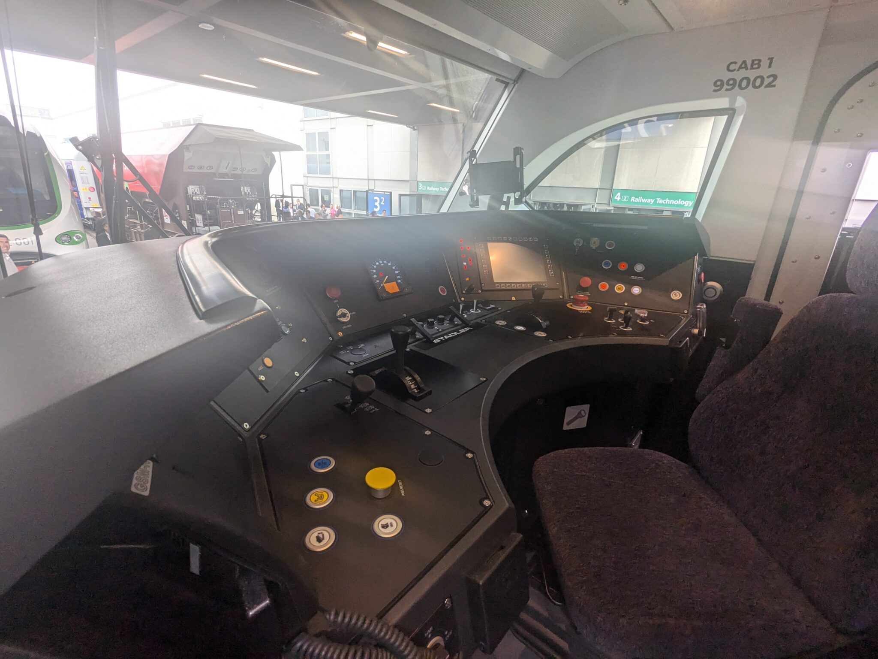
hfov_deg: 94.5
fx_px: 406
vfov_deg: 78.1
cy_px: 330
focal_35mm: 16
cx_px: 439
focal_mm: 2.35
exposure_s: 1/100
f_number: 2.2
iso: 45
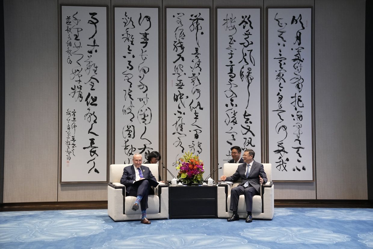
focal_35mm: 49
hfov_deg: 40.4
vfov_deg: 27.5
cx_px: 186
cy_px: 124
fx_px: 508
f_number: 2.8
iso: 2500
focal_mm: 49
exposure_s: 1/200
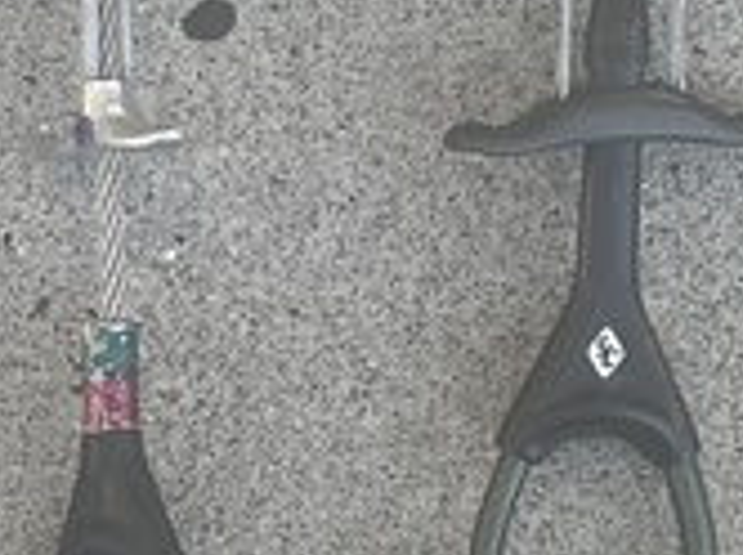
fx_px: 3365
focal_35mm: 157
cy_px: 698
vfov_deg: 9.3
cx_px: 72
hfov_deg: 12.5
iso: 32
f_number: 1.6
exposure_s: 1/301
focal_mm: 4.2
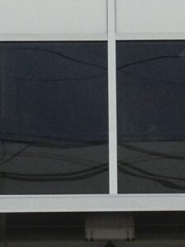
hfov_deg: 6.1
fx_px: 1733
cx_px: 119
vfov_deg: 8.1
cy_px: -18
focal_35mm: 243
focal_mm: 4.28
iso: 50
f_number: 2.4
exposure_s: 1/273
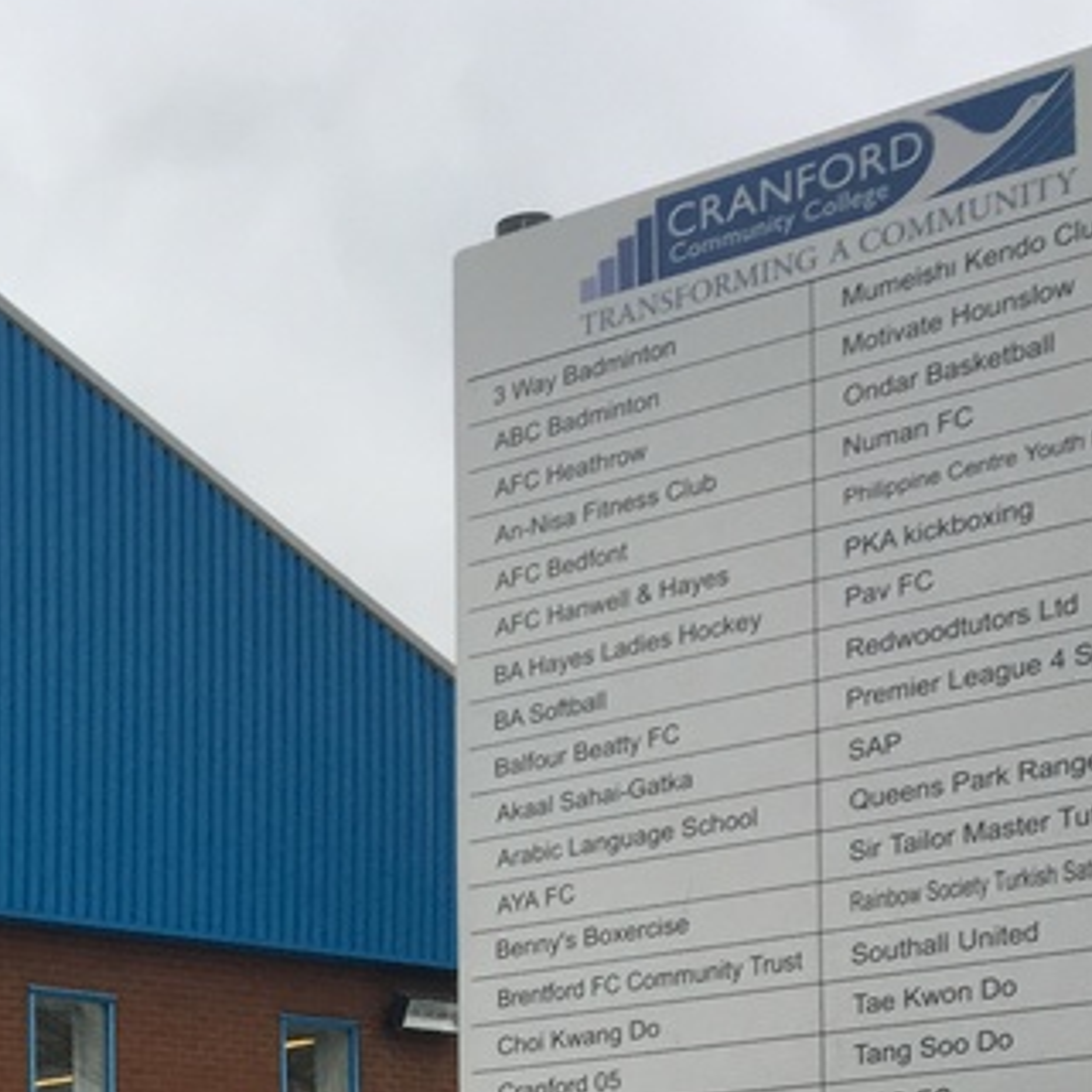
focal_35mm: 96
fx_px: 3426
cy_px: 1372
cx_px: -717
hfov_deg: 16.0
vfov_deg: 17.2
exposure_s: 1/100
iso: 40
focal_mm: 4.15
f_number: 2.2
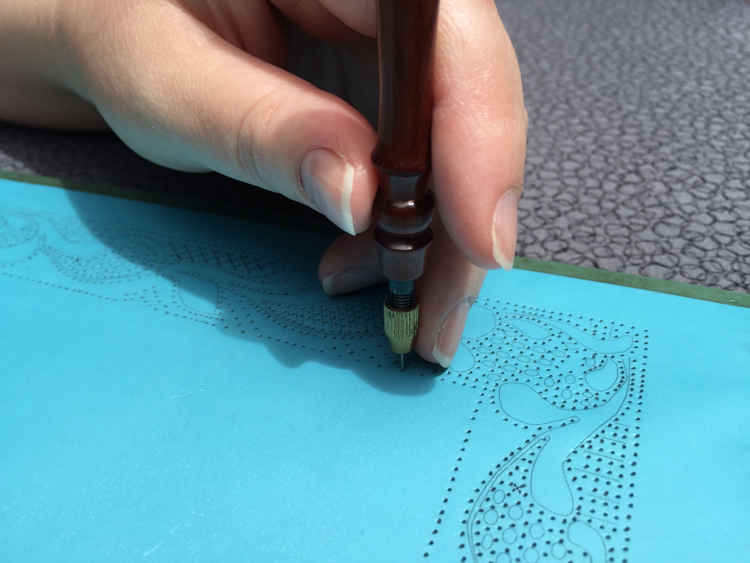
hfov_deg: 61.7
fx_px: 628
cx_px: 375
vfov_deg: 48.2
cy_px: 282
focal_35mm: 29
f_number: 2.2
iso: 32
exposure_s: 1/1464
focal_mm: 4.15
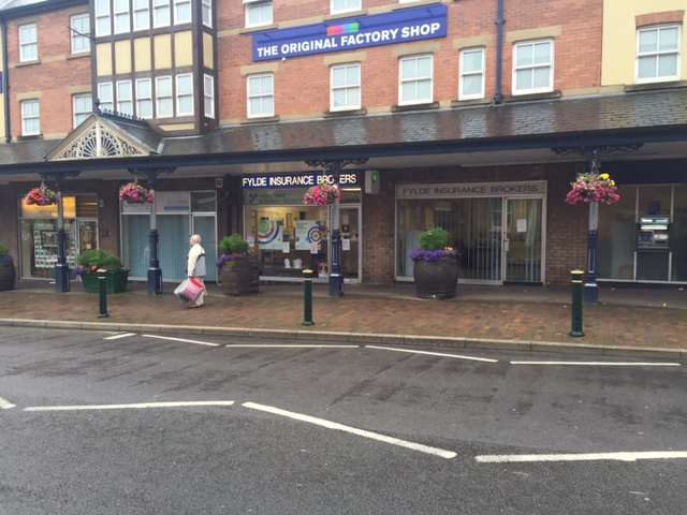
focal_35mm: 29
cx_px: 344
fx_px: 576
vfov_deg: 48.2
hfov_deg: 61.7
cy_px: 258
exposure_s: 1/100
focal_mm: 4.15
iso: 50
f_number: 2.2
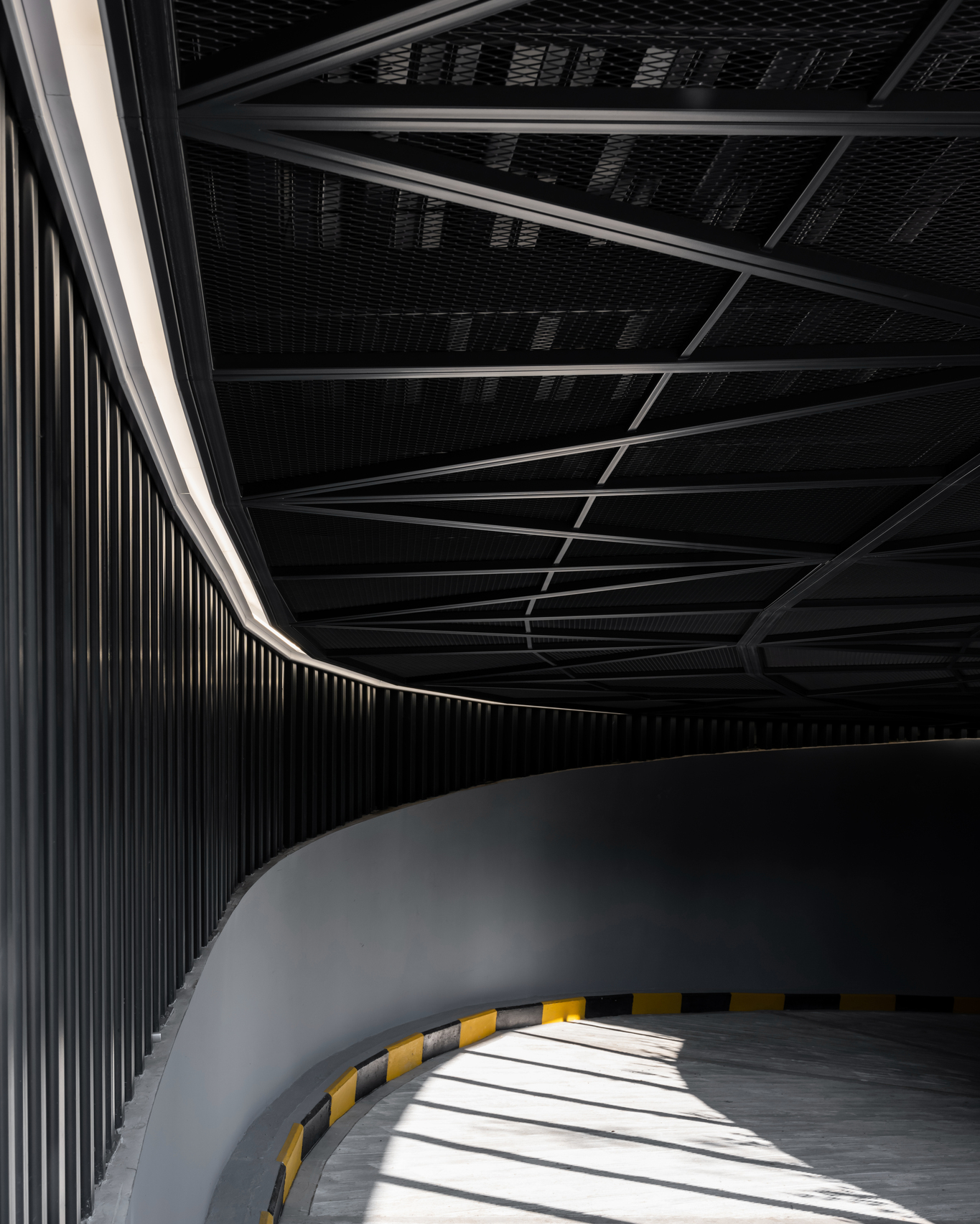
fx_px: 1523
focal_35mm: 42
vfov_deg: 43.8
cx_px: 487
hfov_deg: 35.7
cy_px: 628
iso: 200
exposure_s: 1/60
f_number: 9
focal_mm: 37
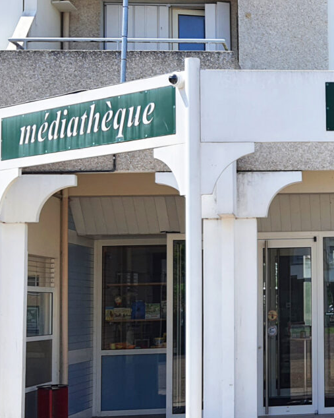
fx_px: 1013
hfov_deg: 17.0
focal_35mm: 82
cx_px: 492
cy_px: 216
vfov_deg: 23.3
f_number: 1.7
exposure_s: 1/1140
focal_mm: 4.32
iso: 50
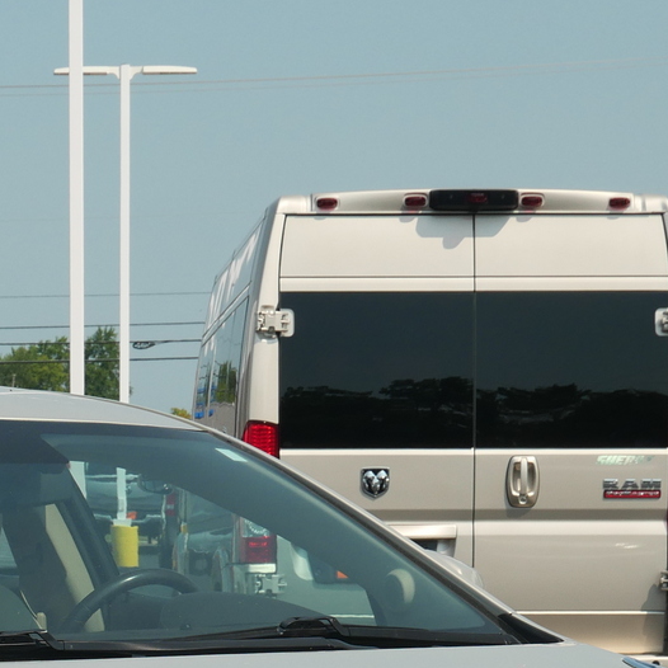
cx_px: 0
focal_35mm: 142
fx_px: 3100
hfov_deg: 12.2
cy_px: 714
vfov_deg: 12.1
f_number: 7.1
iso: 200
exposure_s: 1/250
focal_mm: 22
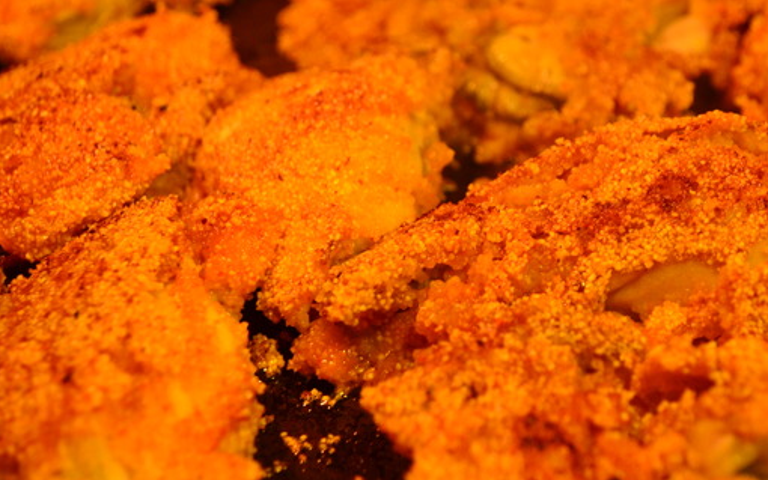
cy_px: 218
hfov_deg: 22.7
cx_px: 518
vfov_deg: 14.4
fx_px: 1905
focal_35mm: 91
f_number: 5
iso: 1100
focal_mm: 38
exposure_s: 1/30
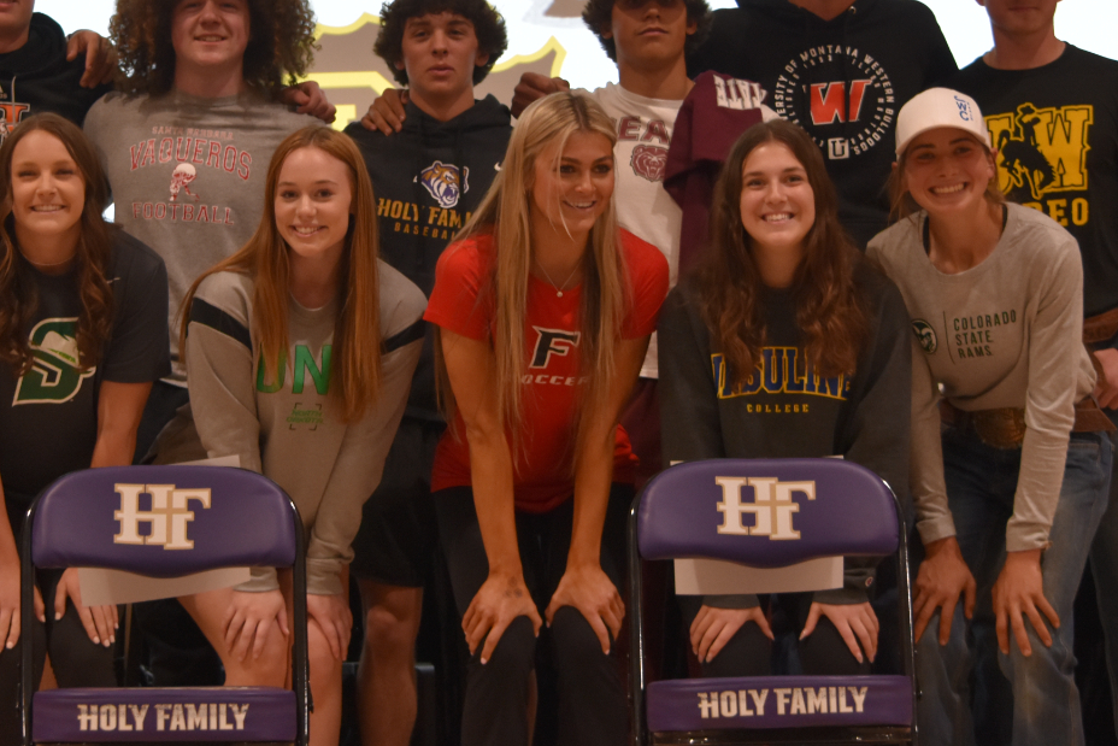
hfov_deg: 13.7
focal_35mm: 150
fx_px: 4659
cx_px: 375
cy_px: 240
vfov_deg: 9.1
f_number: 4.5
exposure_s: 1/60
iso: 720
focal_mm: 58
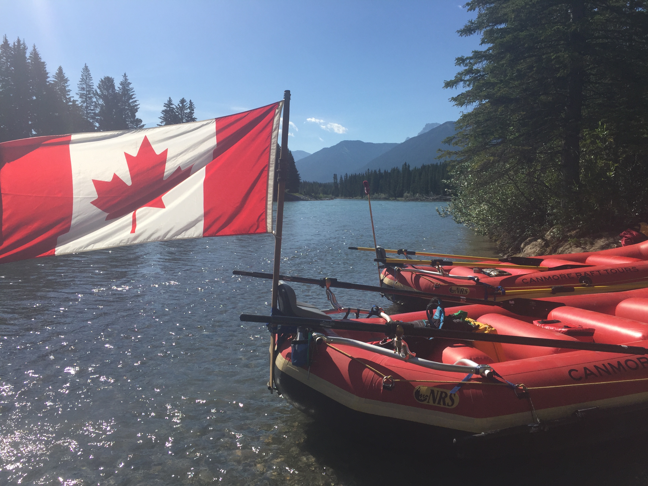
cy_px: 243
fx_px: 543
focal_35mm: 29
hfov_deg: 61.7
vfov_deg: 48.2
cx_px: 324
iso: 32
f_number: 2.2
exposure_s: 1/3049
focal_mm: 4.15
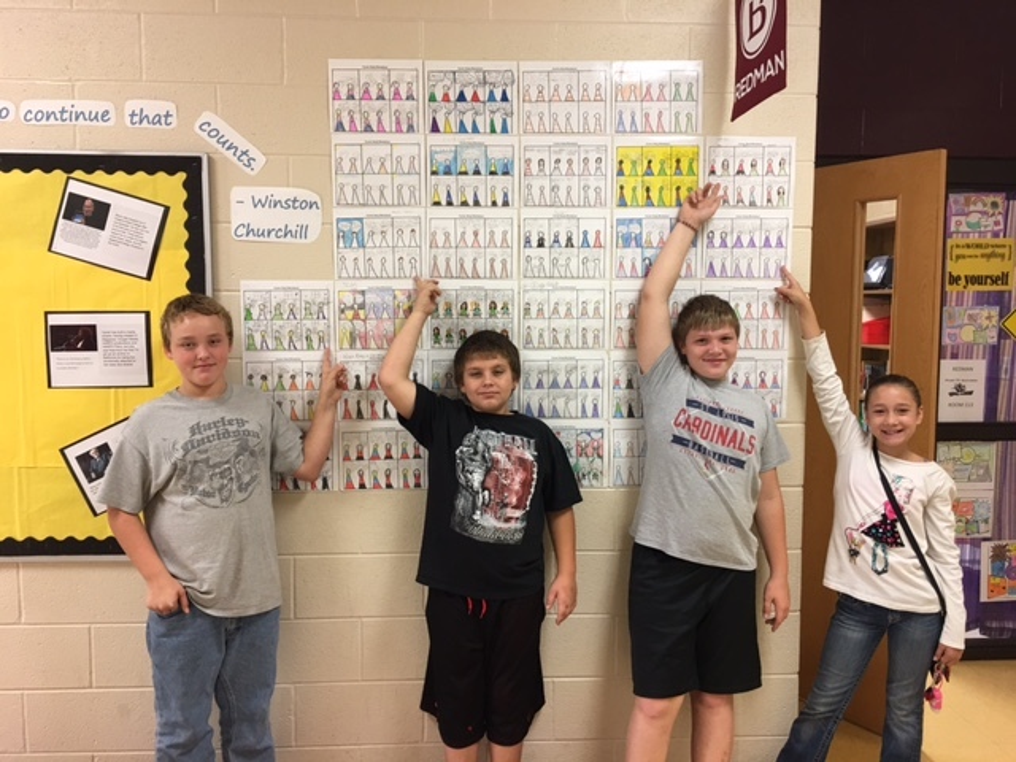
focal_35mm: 29
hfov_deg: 61.7
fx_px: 851
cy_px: 381
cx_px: 508
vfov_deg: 48.2
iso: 40
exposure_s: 1/15
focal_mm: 4.15
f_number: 2.2
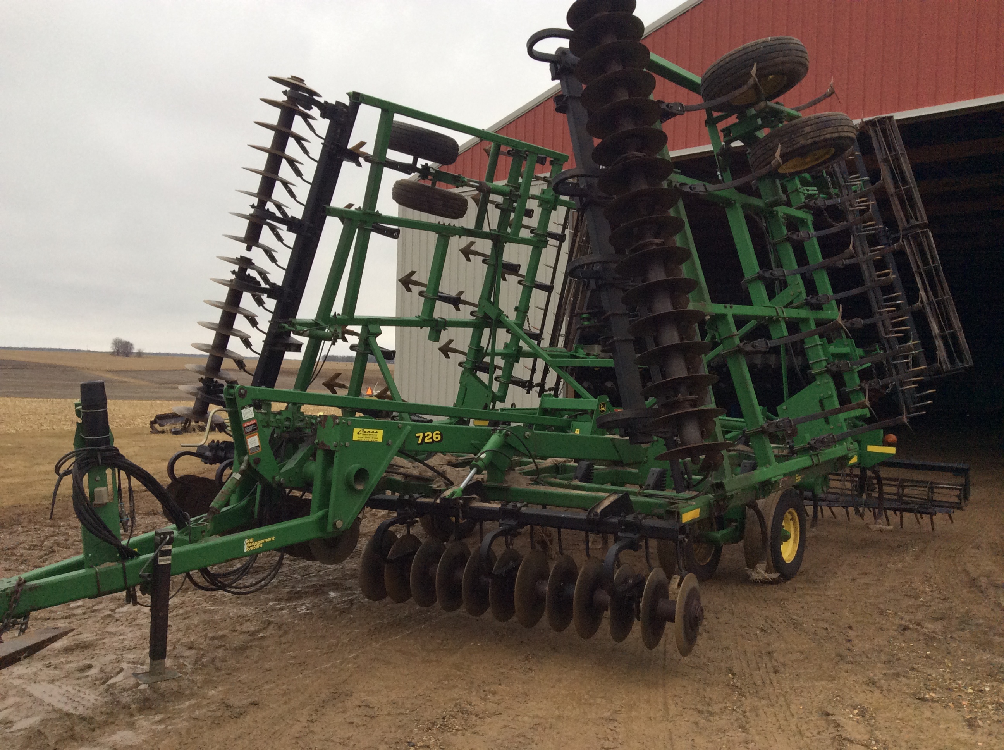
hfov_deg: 56.9
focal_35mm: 32
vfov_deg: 44.1
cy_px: 375
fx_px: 927
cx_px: 502
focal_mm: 3.3
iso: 64
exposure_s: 1/120
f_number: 2.4
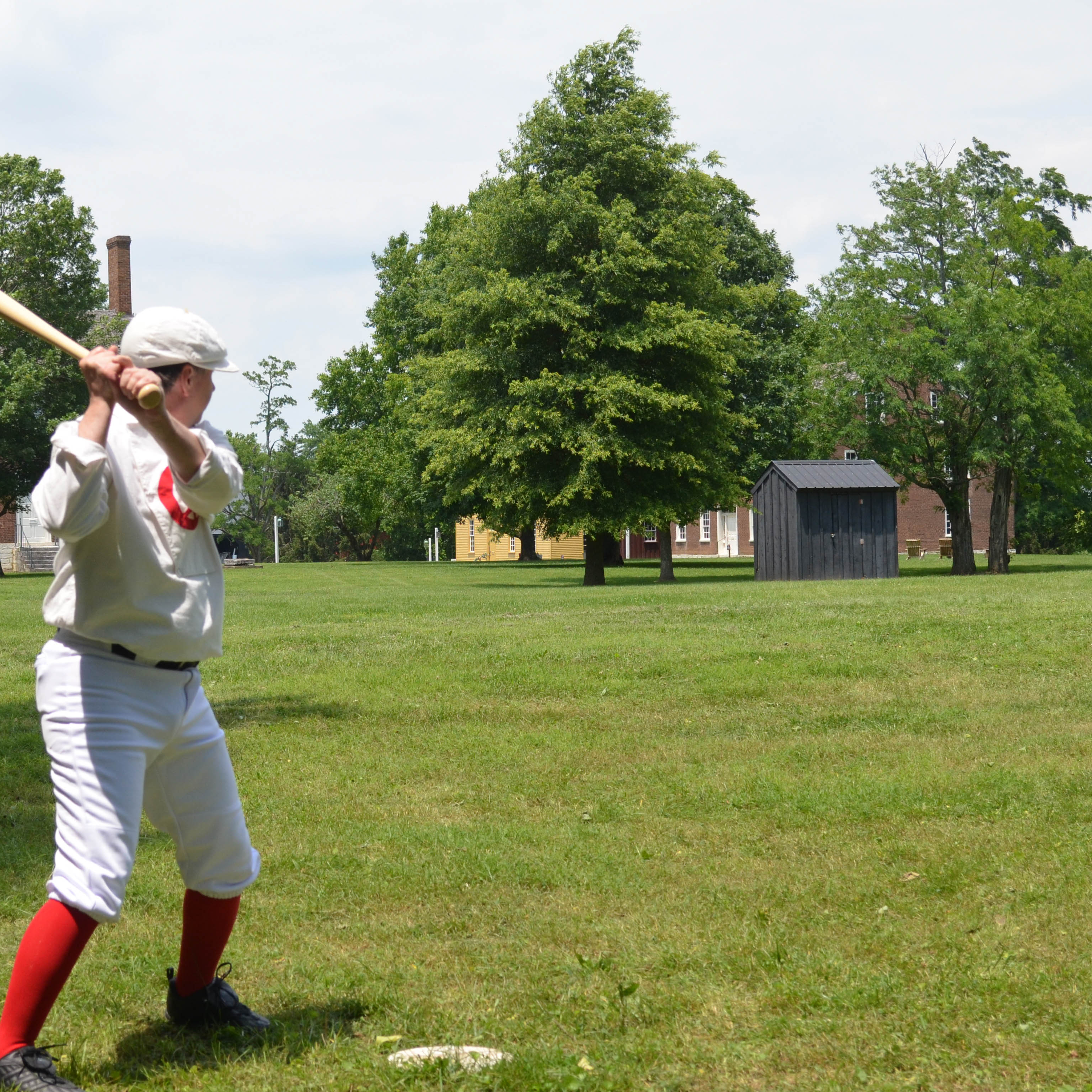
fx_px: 2558
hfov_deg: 24.1
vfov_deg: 24.1
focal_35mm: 72
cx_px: 490
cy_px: 562
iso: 400
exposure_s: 1/1600
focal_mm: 35
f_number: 6.3
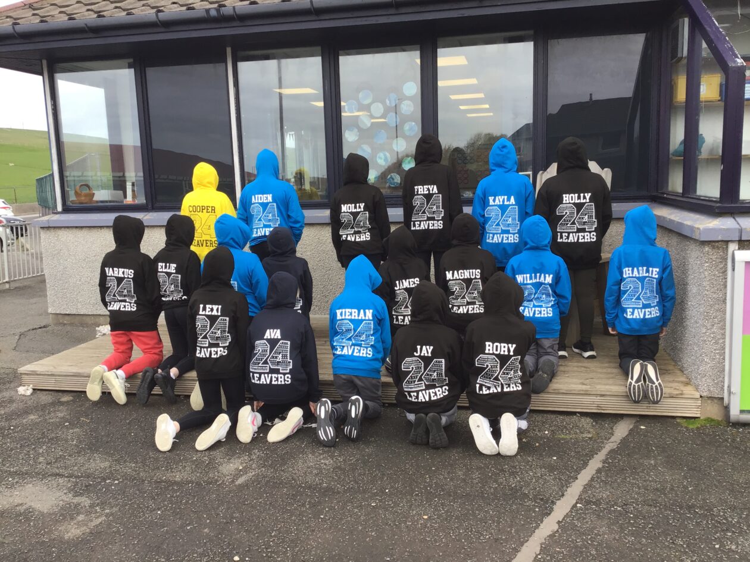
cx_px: 375
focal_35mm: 31
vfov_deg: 45.4
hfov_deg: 58.4
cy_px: 281
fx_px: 672
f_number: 2.4
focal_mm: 3.3
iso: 25
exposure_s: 1/256
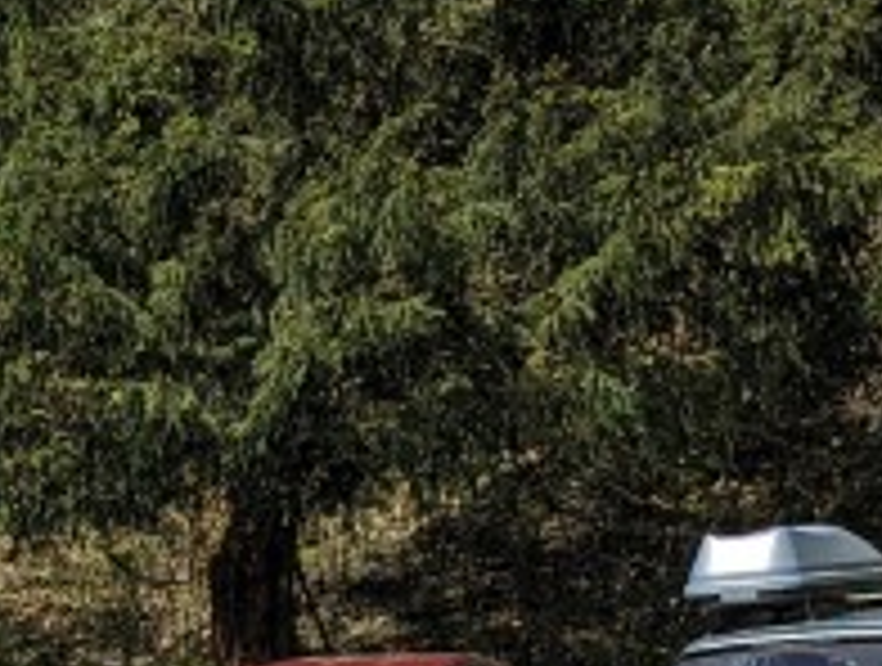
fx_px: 3729
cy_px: 1098
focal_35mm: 146
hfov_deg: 11.9
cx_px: -943
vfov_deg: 9.8
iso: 40
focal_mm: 6.81
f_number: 1.85
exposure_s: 1/1825
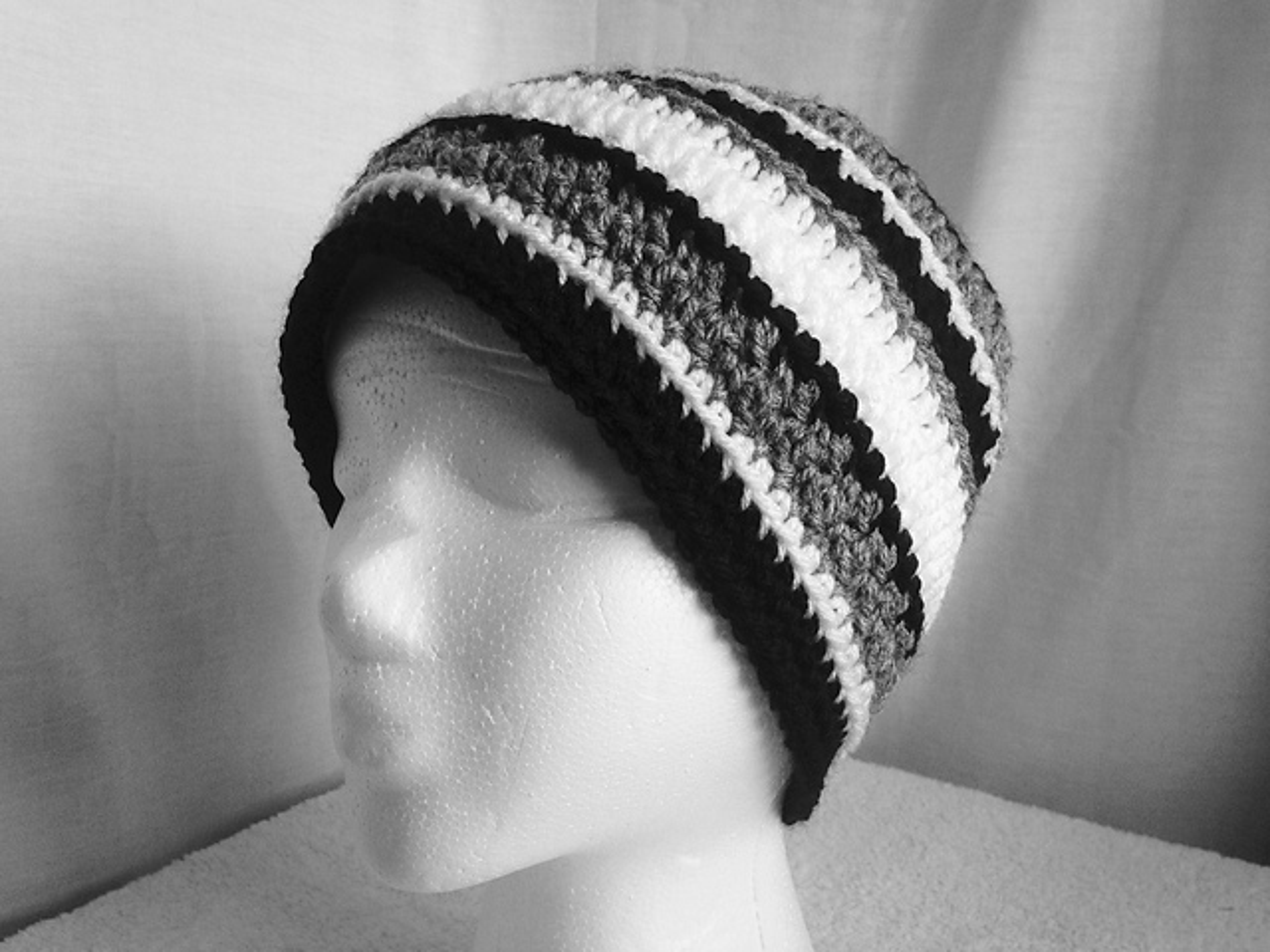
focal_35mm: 33
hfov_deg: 55.4
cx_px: 635
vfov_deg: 42.9
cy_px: 476
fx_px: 1211
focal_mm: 4.12
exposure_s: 1/120
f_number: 2.4
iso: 80
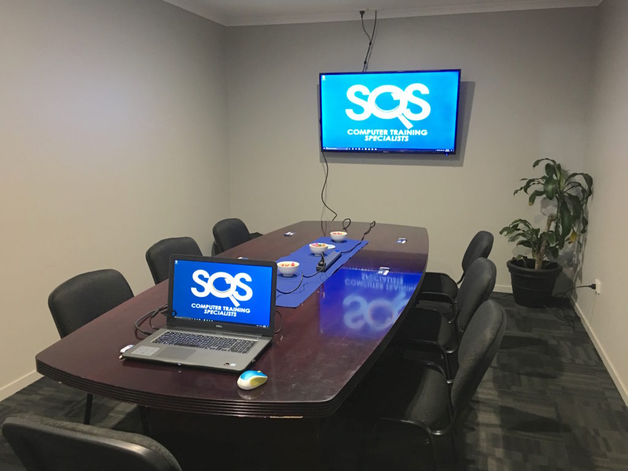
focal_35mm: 29
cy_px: 236
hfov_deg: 61.7
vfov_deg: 48.2
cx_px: 314
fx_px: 526
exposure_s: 1/10
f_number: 2.2
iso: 100
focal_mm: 4.15
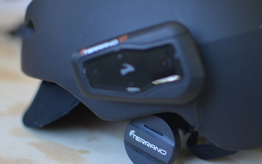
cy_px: 117
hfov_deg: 26.2
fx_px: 562
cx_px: 150
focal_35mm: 79
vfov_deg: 16.5
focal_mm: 35
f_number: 1.8
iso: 100
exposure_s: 1/100
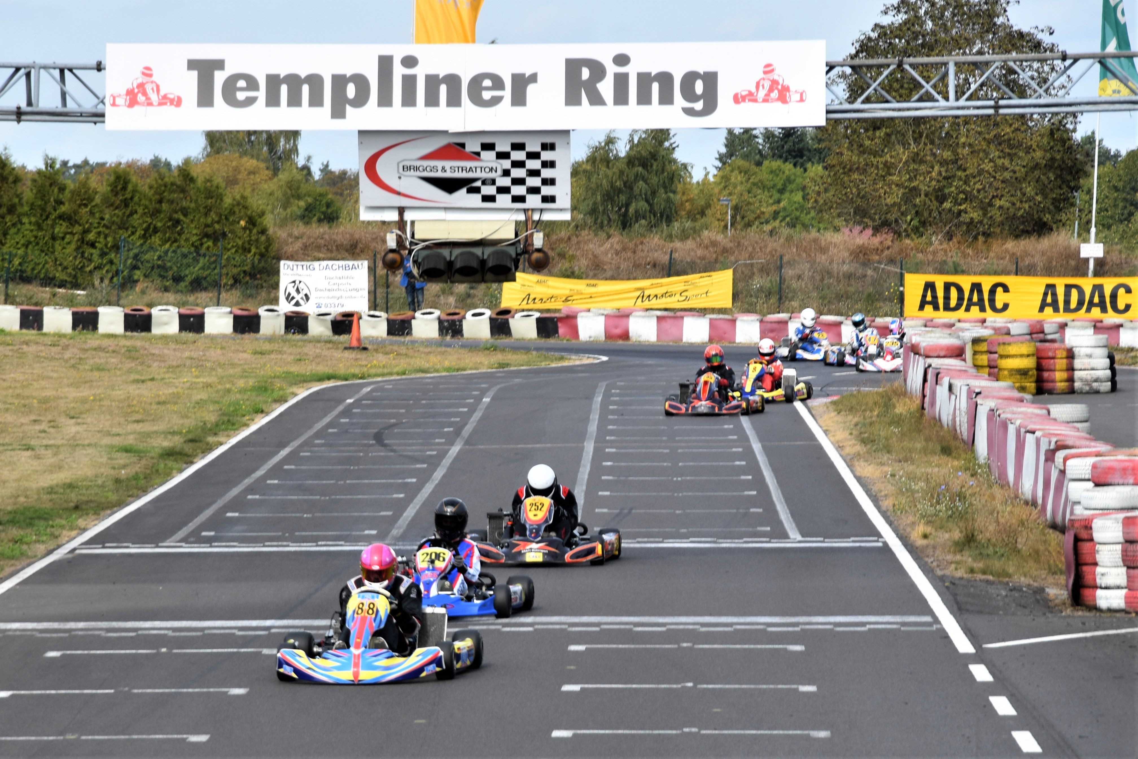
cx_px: 569
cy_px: 380
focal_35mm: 158
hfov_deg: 13.0
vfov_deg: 8.7
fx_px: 4978
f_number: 9
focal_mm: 105
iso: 200
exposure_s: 1/320
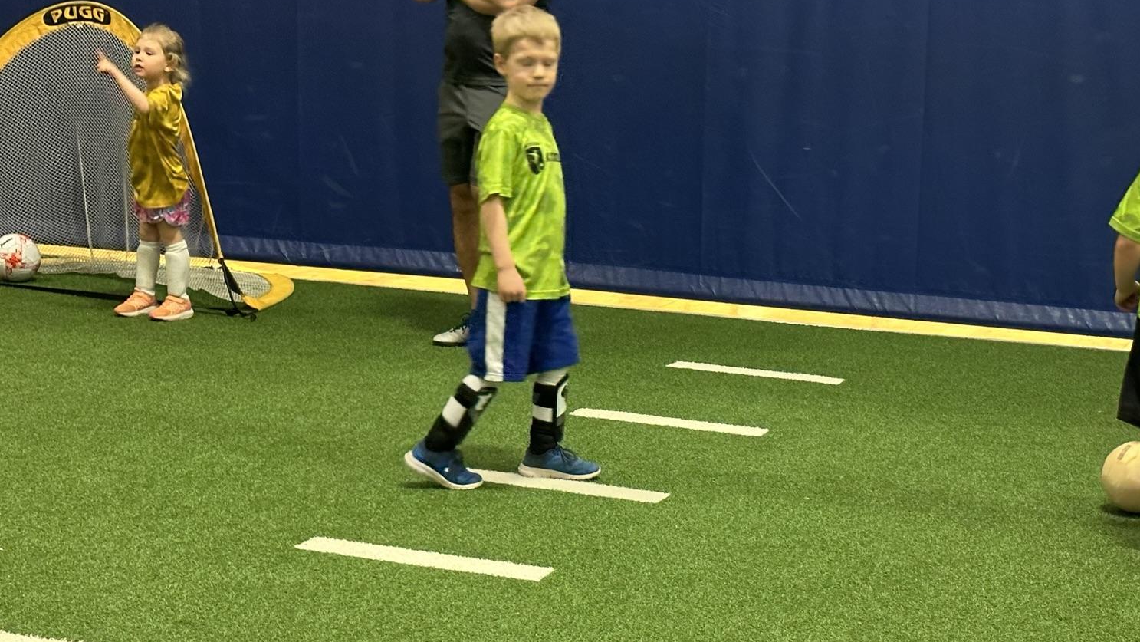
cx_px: 638
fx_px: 2177
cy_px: 444
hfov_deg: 29.3
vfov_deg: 16.7
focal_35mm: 72
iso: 400
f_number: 1.78
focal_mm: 6.86
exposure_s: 1/40
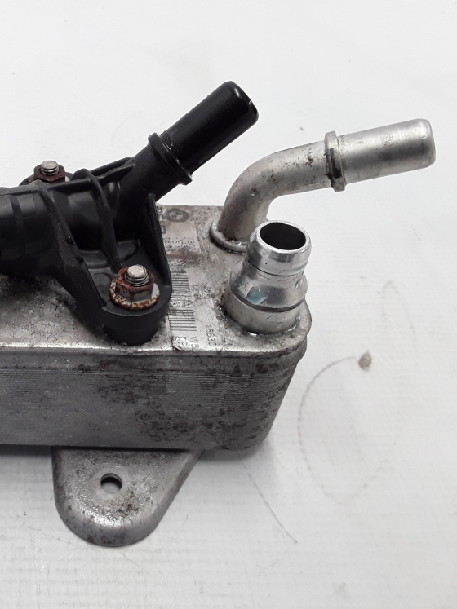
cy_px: 308
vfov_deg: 50.1
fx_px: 651
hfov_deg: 36.8
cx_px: 68
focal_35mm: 37
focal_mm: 2.91
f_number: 1.9
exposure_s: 1/33
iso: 64
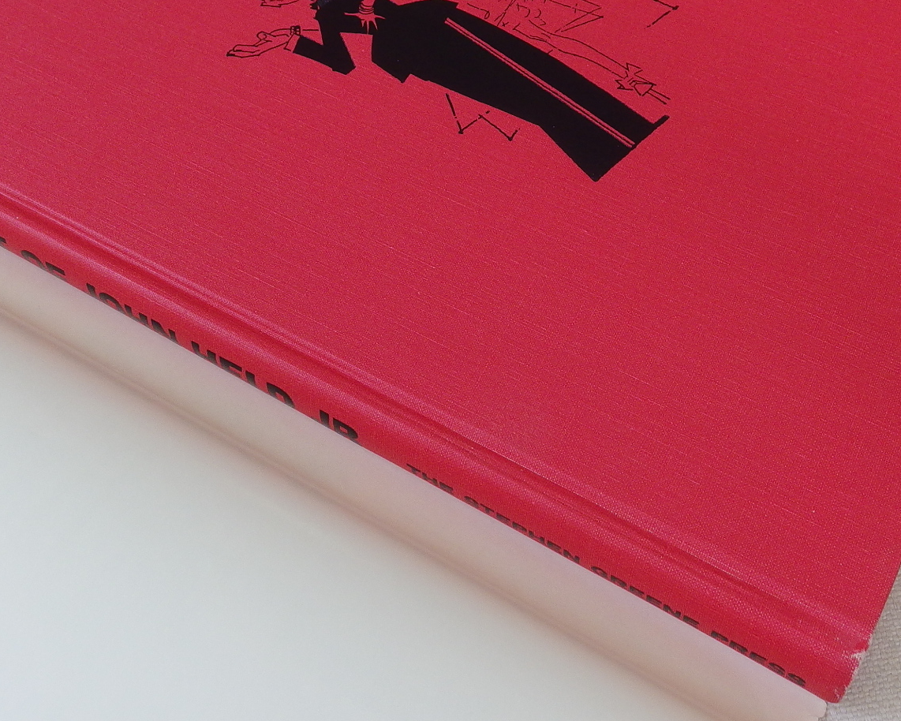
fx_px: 1307
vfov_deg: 30.5
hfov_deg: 38.0
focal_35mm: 49
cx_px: 507
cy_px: 204
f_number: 2.8
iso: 250
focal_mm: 6
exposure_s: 1/45
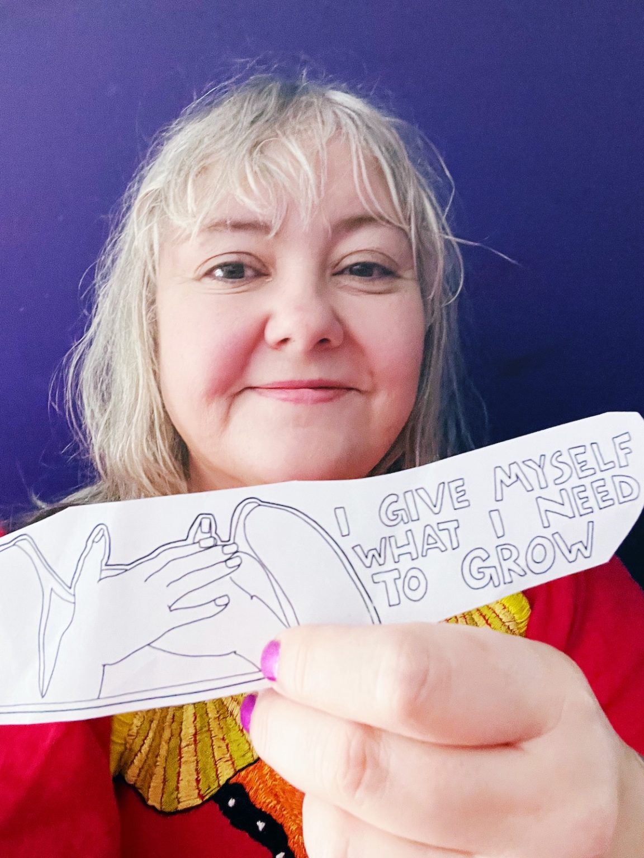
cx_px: 322
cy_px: 429
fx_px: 744
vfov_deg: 60.0
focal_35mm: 30
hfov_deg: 46.8
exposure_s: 1/46
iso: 400
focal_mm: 2.71
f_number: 2.2
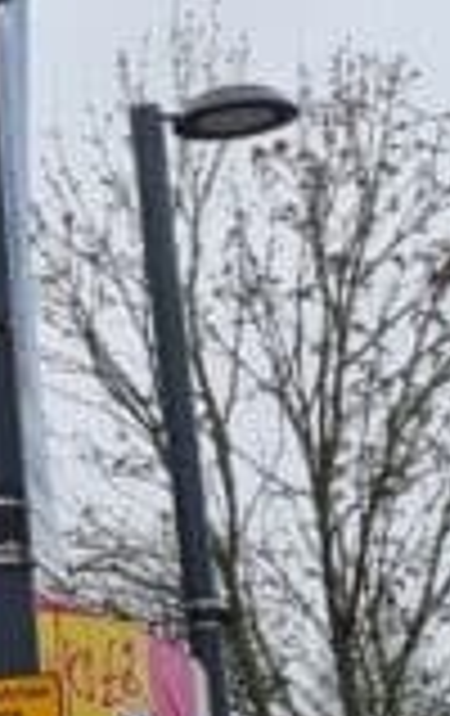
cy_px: 495
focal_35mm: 177
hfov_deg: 6.7
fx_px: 3458
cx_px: -932
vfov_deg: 11.8
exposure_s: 1/248
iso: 50
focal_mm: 5.4
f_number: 1.8
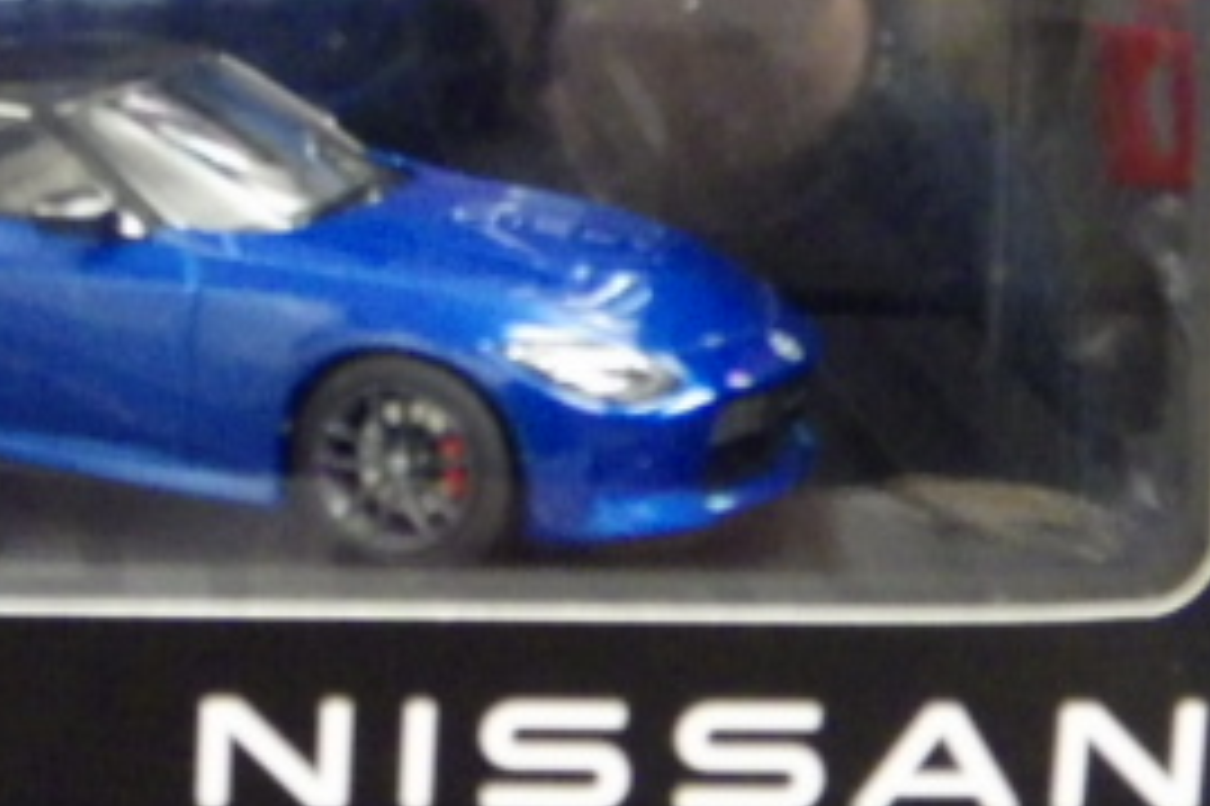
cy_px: 32
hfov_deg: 13.9
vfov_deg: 9.3
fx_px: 4904
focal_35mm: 146
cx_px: 58
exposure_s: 1/20
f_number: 4
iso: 1600
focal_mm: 10.7
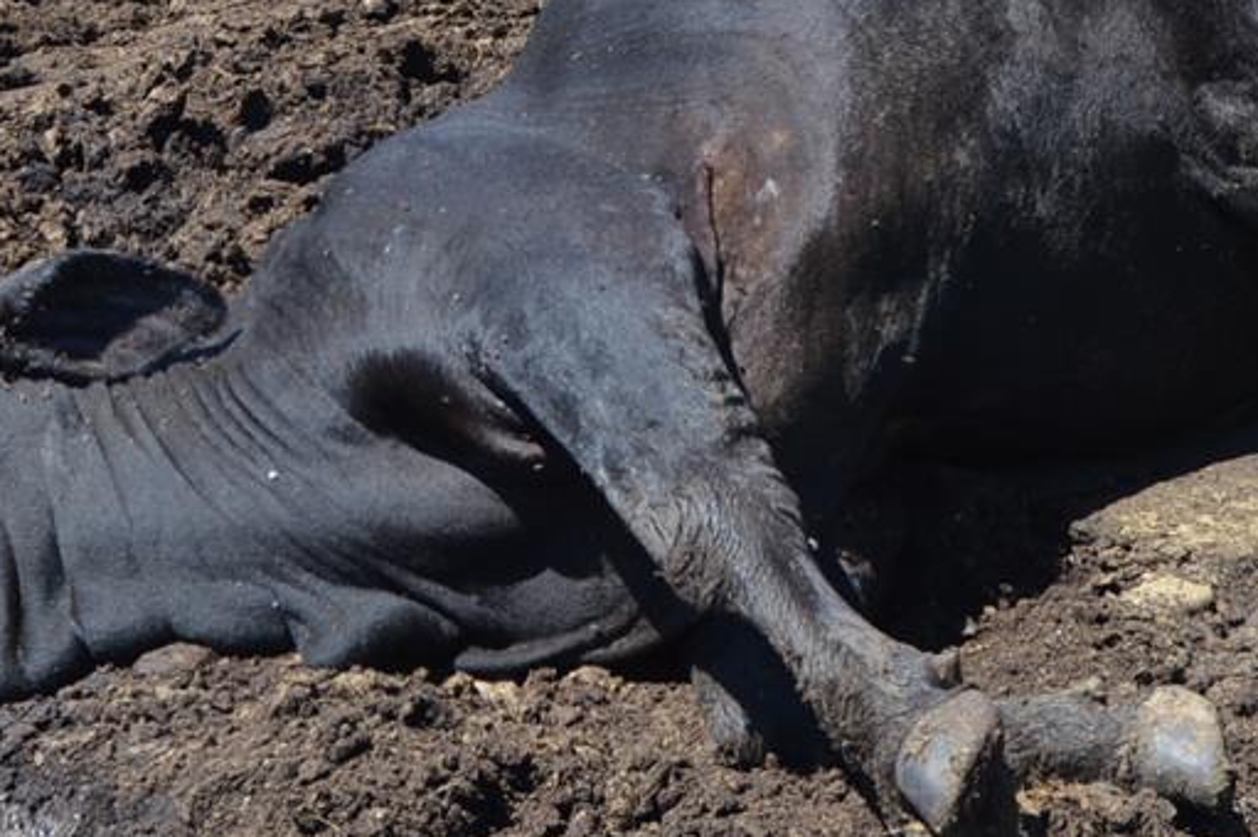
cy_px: -290
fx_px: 4330
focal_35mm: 124
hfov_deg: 16.5
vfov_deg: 10.8
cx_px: 517
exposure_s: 1/200
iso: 100
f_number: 7.1
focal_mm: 26
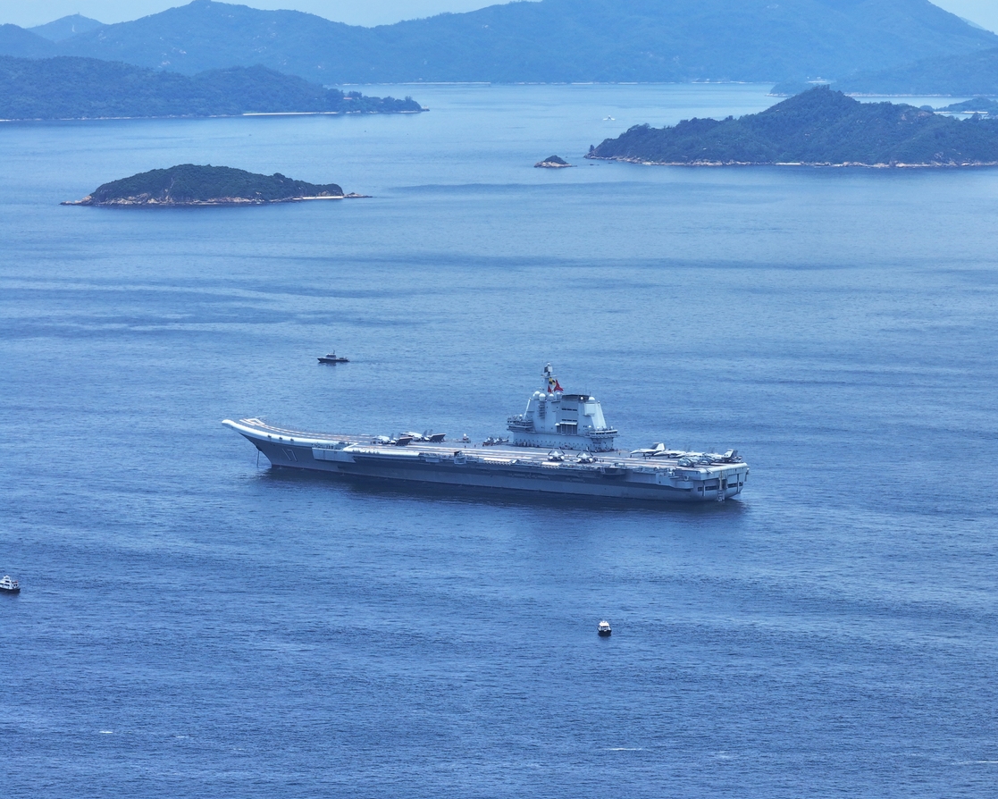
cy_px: 401
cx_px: 529
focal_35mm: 174
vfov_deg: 8.9
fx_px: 5140
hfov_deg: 11.1
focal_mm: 30.71
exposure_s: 1/640
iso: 100
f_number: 3.4
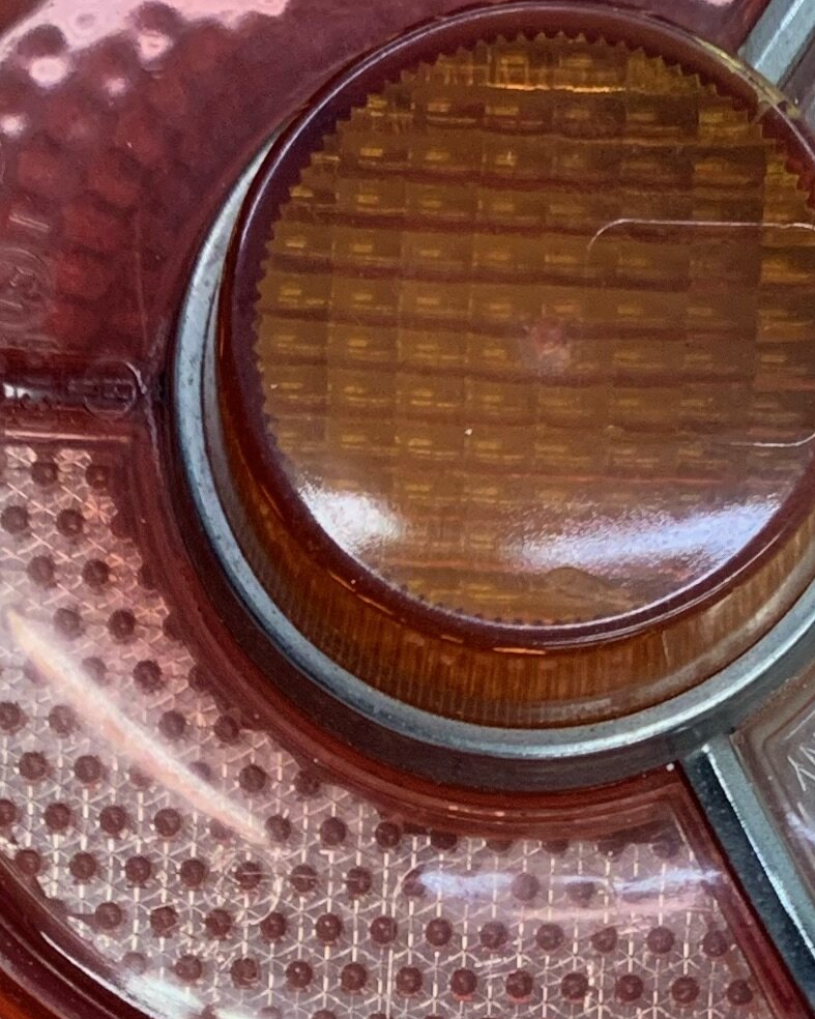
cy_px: 1421
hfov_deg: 14.8
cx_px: 356
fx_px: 3136
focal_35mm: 104
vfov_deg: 17.1
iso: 160
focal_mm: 4.25
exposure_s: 1/60
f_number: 1.8
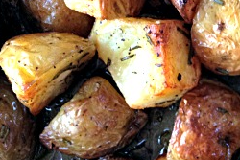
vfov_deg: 16.6
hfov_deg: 23.5
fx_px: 547
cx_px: 250
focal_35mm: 82
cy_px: 40
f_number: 2.4
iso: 125
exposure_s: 1/20
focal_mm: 4.28
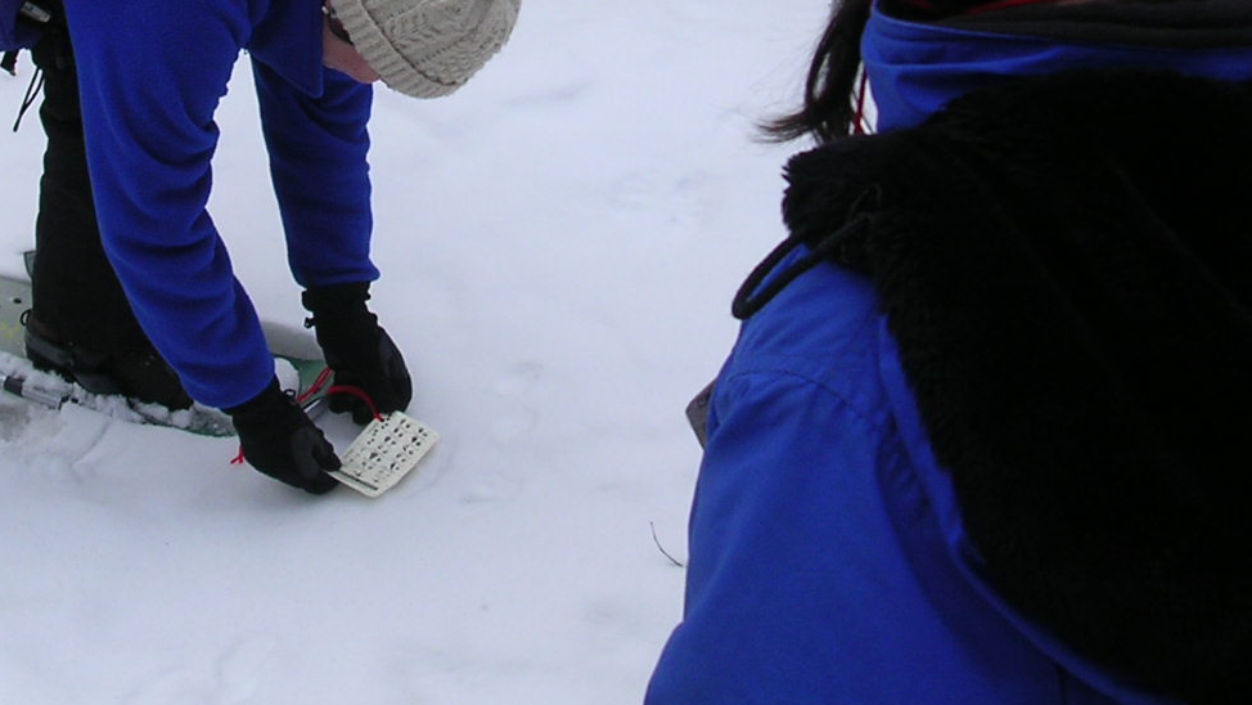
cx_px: 389
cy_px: 1
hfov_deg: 30.7
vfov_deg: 17.3
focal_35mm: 68
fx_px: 2258
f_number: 2.8
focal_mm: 5.8
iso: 100
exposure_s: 1/518
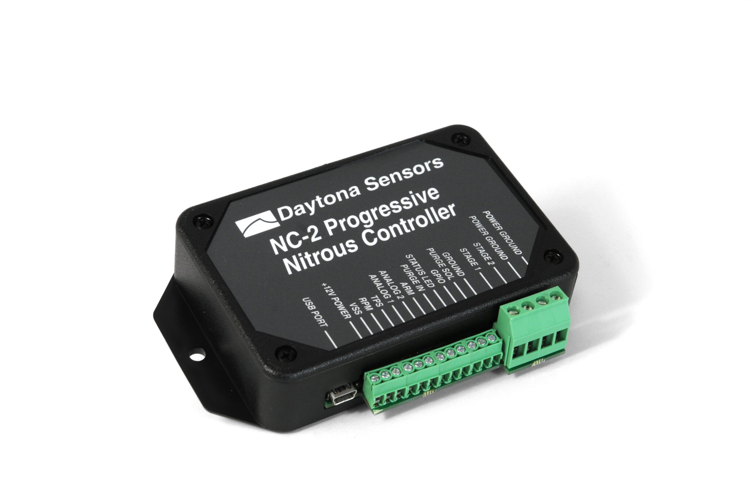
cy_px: 248
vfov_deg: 15.1
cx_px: 374
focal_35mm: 90
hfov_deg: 22.6
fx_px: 1868
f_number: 13
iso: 200
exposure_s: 1/60
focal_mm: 60
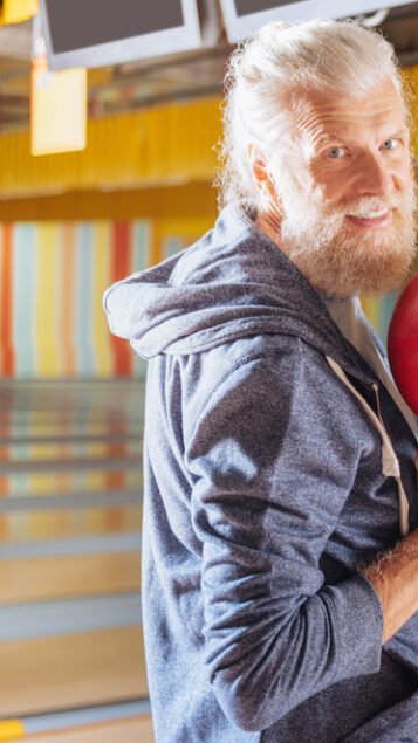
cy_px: 374
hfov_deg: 15.4
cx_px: 467
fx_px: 1498
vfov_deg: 27.9
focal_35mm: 76
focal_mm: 48
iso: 320
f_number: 2.8
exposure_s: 1/160
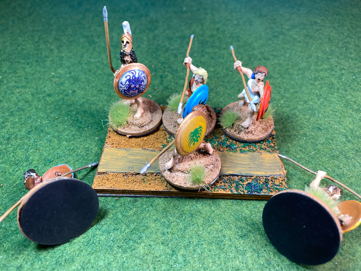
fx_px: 271
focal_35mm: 26
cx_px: 180
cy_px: 136
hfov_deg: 67.3
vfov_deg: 53.1
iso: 40
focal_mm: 4.25
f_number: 1.8
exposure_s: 1/120
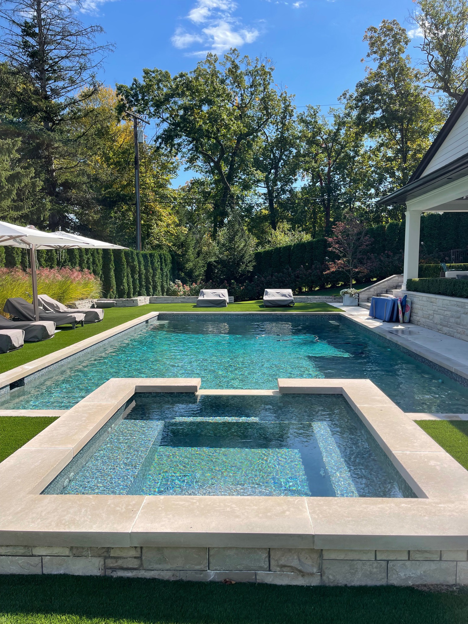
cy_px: 312
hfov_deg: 53.0
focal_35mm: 26
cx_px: 234
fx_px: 469
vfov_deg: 67.3
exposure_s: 1/2924
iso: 32
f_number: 1.6
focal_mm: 5.1
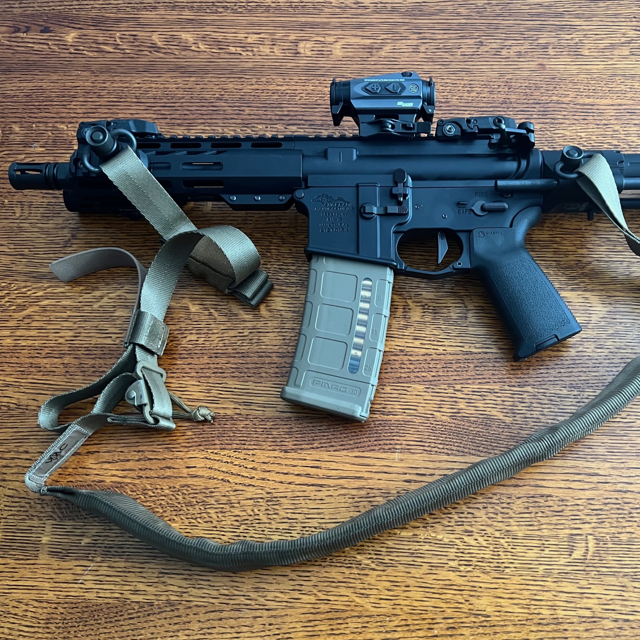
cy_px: 319
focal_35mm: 32
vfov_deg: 51.1
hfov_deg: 50.7
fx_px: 669
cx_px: 392
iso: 500
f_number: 1.5
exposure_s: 1/60
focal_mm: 5.7
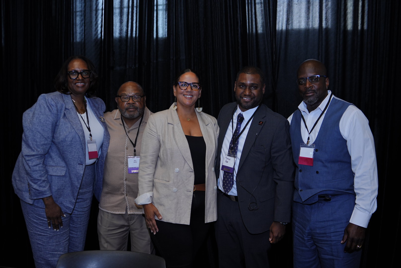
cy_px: 134
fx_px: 390
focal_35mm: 35
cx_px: 200
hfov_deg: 54.4
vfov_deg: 37.9
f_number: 3.2
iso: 320
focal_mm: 35
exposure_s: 1/200
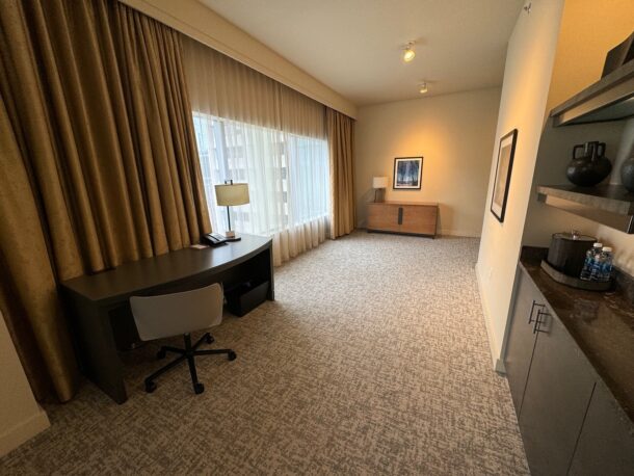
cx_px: 317
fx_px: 257
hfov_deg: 102.0
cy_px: 238
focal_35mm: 14
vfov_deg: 85.7
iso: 80
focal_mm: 2.22
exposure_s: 1/120
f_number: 2.2
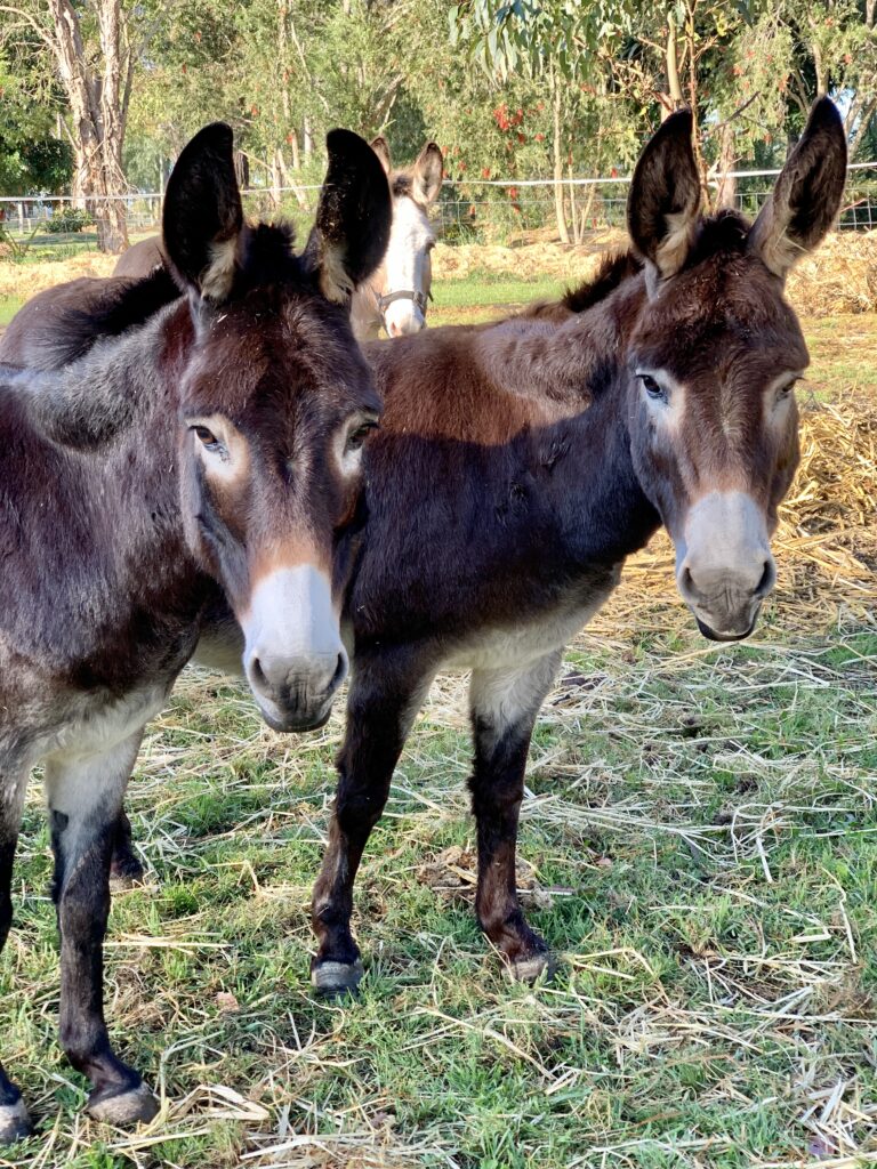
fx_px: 1757
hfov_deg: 28.0
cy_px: 584
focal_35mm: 52
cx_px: 438
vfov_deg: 36.8
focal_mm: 6
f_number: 2.4
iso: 32
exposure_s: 1/122
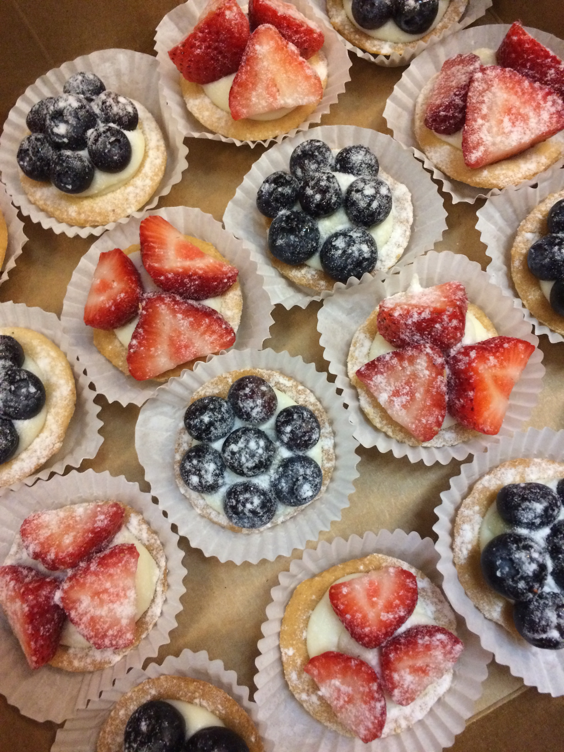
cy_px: 376
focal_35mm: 29
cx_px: 282
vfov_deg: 61.7
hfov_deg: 48.2
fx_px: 630
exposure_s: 1/30
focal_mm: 4.15
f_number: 2.2
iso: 250
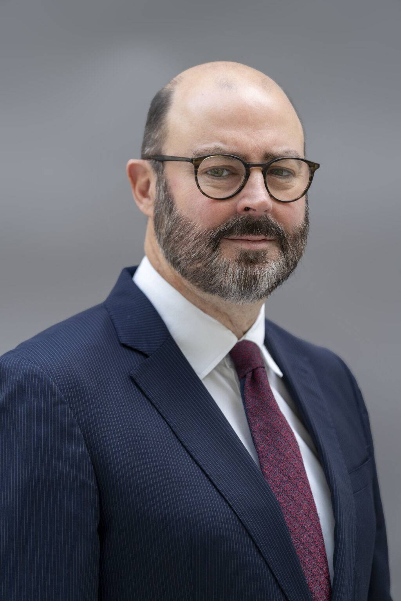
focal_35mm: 173
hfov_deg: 7.9
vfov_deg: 11.9
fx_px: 2890
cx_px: 200
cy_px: 300
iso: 1600
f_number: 2.8
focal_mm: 173
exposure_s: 1/500
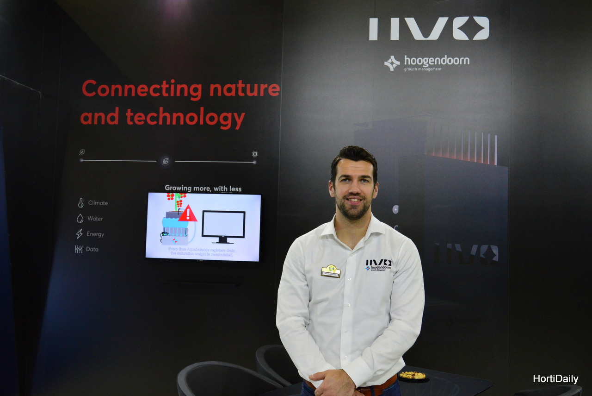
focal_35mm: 36
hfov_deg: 53.1
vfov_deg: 36.9
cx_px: 296
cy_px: 198
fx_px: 592
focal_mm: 24
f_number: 6.3
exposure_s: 1/100
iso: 1600
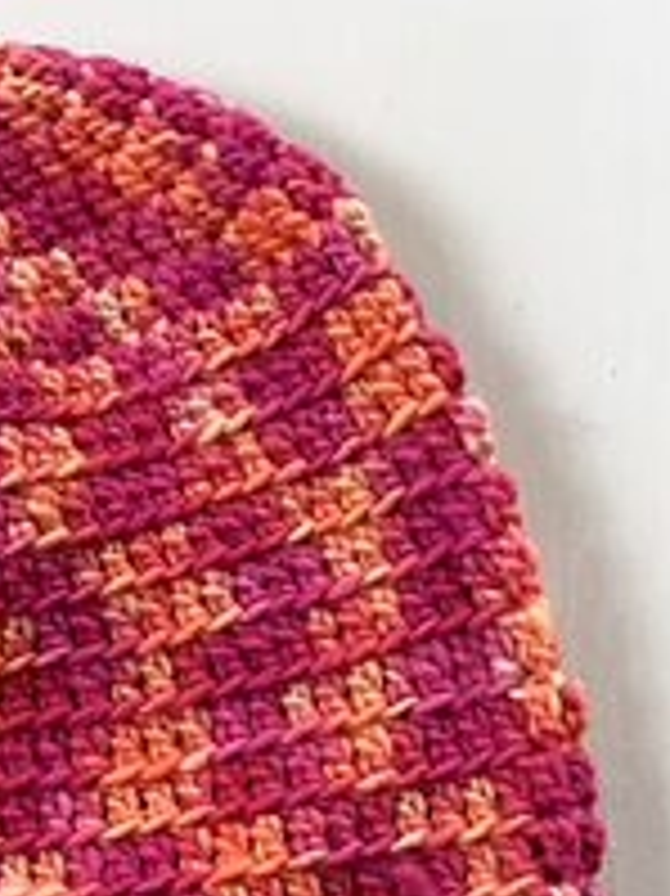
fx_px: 1886
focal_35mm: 73
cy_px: 680
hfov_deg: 19.1
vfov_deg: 26.3
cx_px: -124
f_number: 2.2
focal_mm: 4.15
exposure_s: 1/30
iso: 32
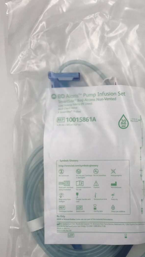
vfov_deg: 51.6
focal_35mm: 39
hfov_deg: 30.1
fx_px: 266
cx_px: 103
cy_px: 136
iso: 20
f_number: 1.8
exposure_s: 1/201
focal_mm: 3.99
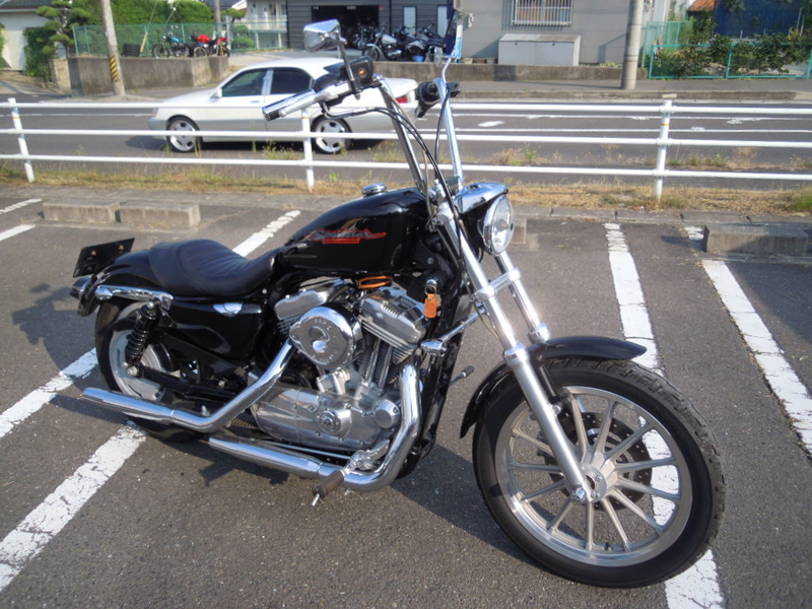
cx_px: 406
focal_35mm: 28
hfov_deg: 63.4
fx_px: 657
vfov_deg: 49.7
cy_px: 304
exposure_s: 1/125
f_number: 7.6
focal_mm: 5
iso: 100
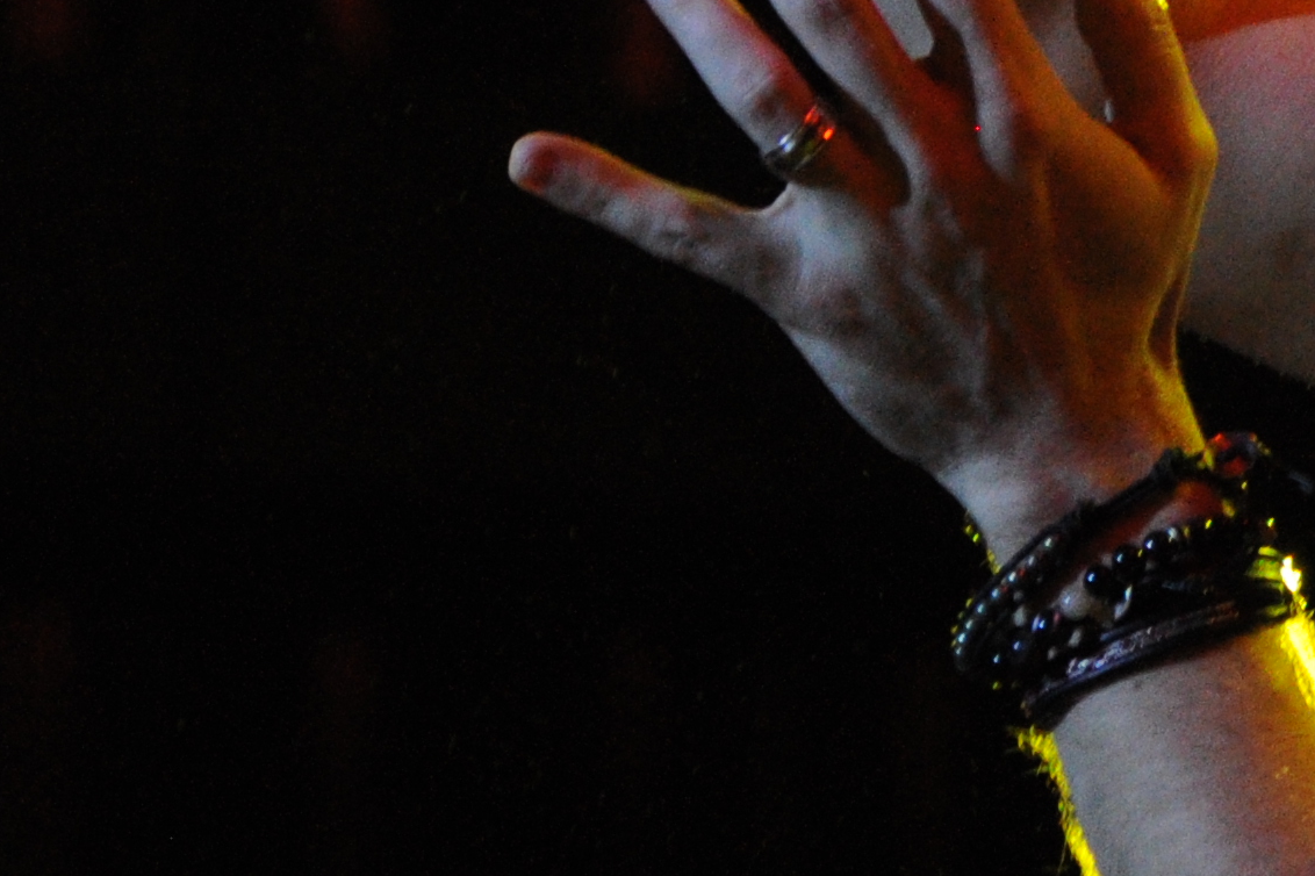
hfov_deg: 2.8
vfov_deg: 1.9
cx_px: 1731
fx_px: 26948
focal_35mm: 738
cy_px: -127
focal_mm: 130
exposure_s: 1/125
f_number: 5.6
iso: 1600
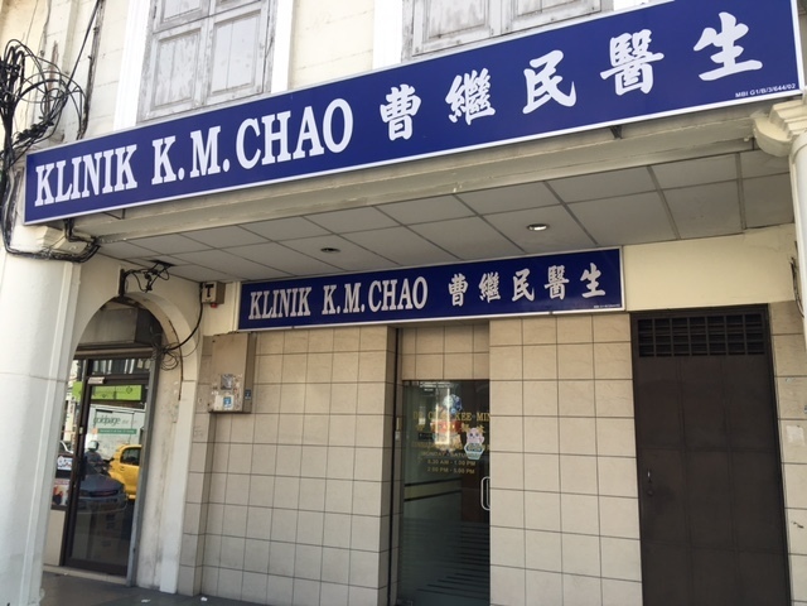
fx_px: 676
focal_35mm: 29
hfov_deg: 61.7
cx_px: 404
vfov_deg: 48.2
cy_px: 303
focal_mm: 4.15
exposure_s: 1/345
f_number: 2.2
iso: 25
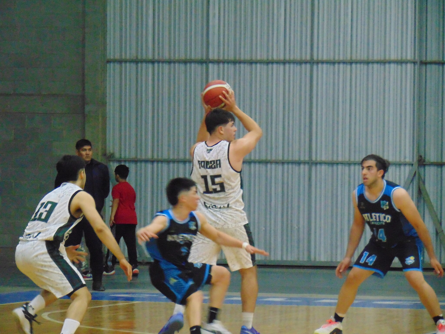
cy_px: 167
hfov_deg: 7.9
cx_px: 222
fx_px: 3214
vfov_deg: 5.9
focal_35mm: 250
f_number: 4.1
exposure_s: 1/125
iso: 800
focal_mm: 44.9
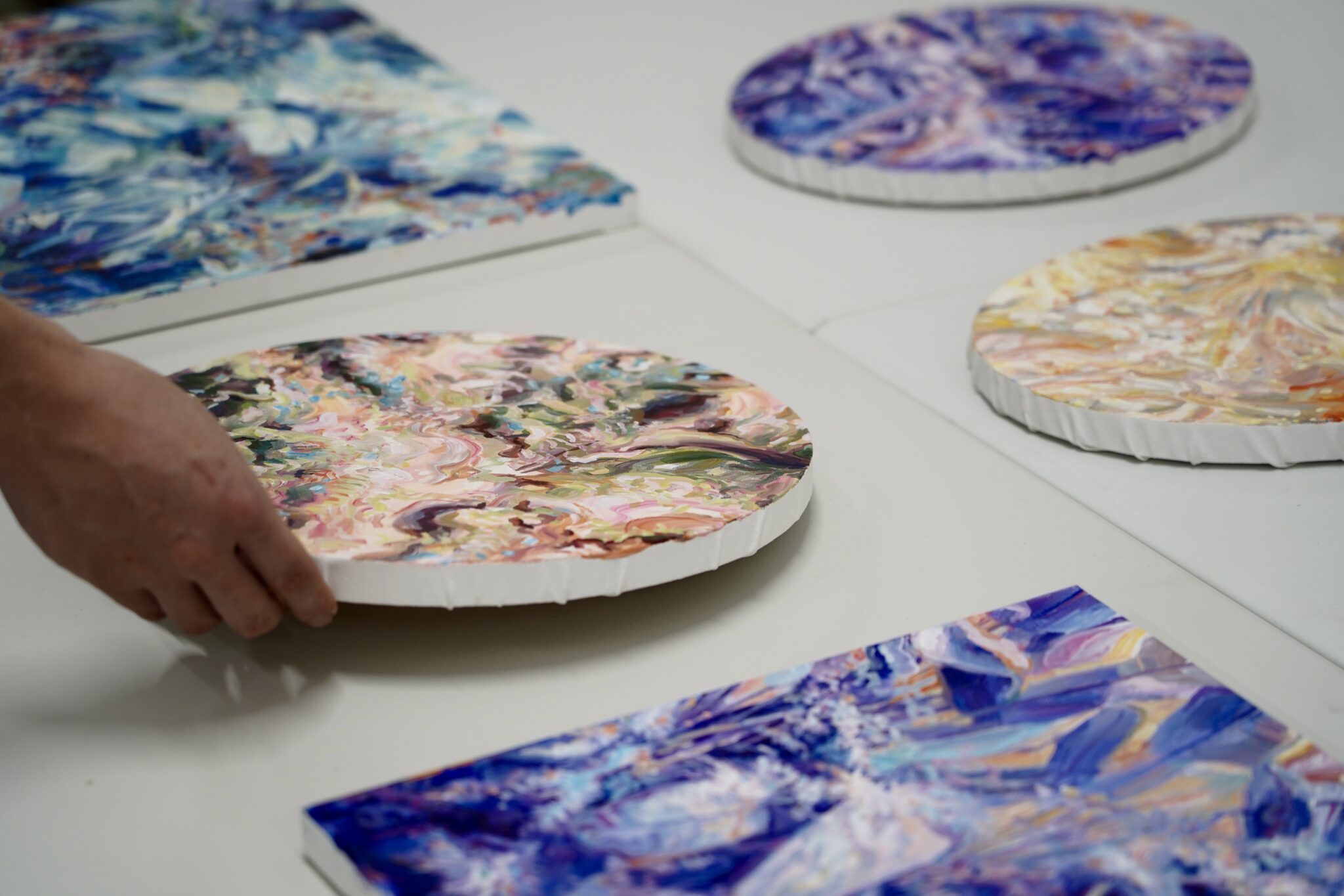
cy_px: 448
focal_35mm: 105
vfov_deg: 13.0
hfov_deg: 19.5
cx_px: 672
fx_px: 3919
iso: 640
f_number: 4
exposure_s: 1/125
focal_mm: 105
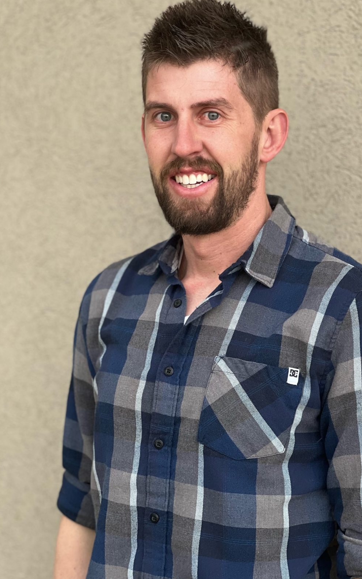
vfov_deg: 23.6
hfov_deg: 14.8
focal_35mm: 88
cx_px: 219
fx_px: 1389
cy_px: 280
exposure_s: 1/121
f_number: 2.8
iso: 50
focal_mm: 9
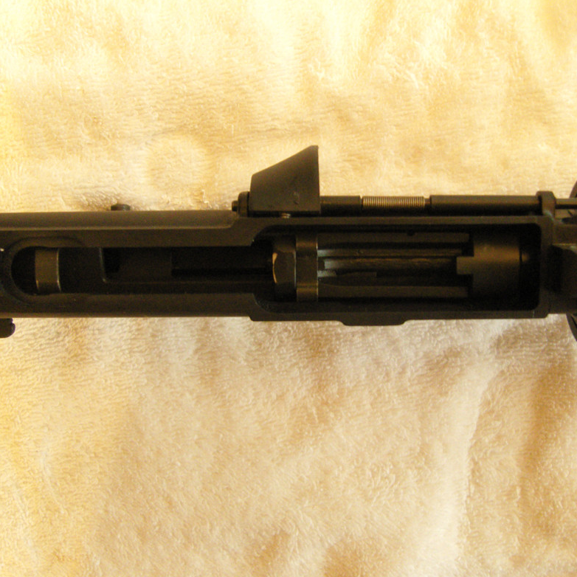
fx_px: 773
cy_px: 293
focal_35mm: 41
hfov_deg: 40.9
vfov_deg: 40.9
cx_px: 298
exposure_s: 1/40
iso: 400
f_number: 2.8
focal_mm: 7.3
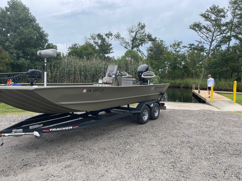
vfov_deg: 53.1
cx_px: 121
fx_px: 182
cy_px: 90
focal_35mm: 26
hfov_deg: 67.3
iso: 32
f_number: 1.6
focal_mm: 4.2
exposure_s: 1/963
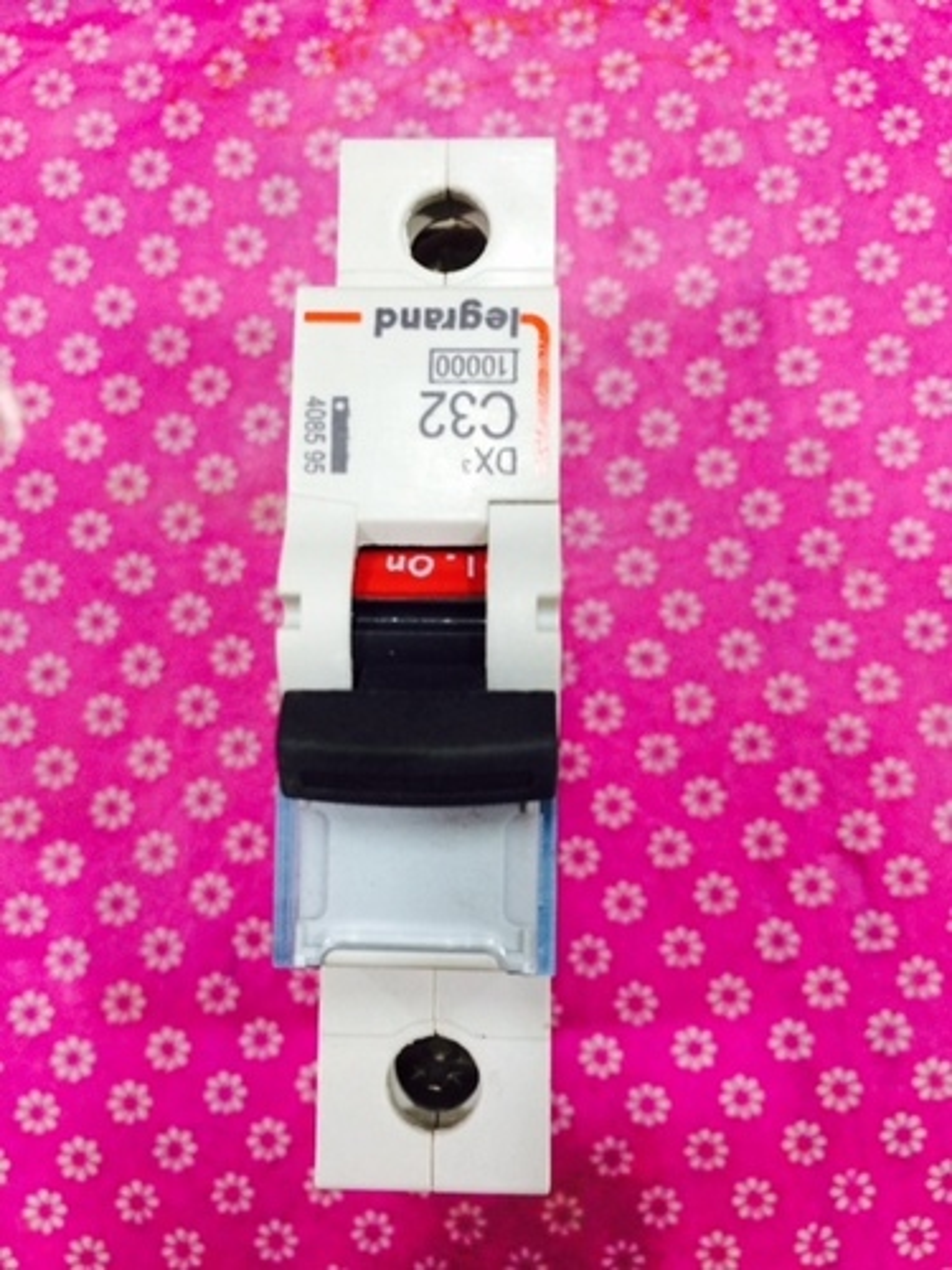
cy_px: 635
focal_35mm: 29
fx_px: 1063
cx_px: 476
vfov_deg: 61.7
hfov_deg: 48.2
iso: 80
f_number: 2.2
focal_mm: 4.15
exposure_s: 1/33
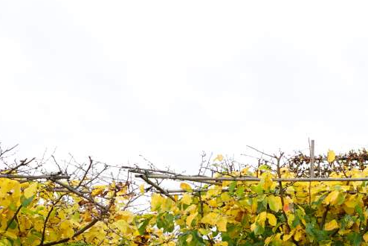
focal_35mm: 108
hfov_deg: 18.3
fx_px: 1104
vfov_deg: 12.4
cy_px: 285
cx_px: 384
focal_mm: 33
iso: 125
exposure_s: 1/250
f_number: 2.8
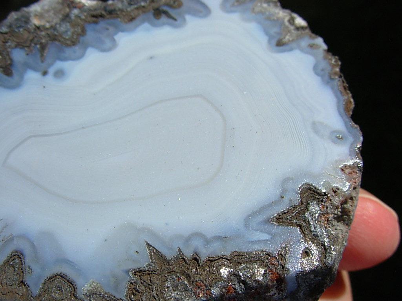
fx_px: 441
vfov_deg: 37.7
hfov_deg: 49.0
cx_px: 201
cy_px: 150
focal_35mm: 38
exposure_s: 1/1117
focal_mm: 6.3
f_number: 4.9
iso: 50
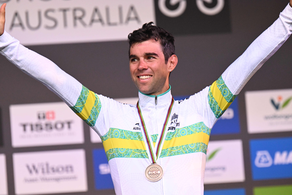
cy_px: 98
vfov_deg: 3.4
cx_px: 146
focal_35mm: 400
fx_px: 3244
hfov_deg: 5.2
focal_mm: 400
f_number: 5.6
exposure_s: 1/1000
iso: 5600
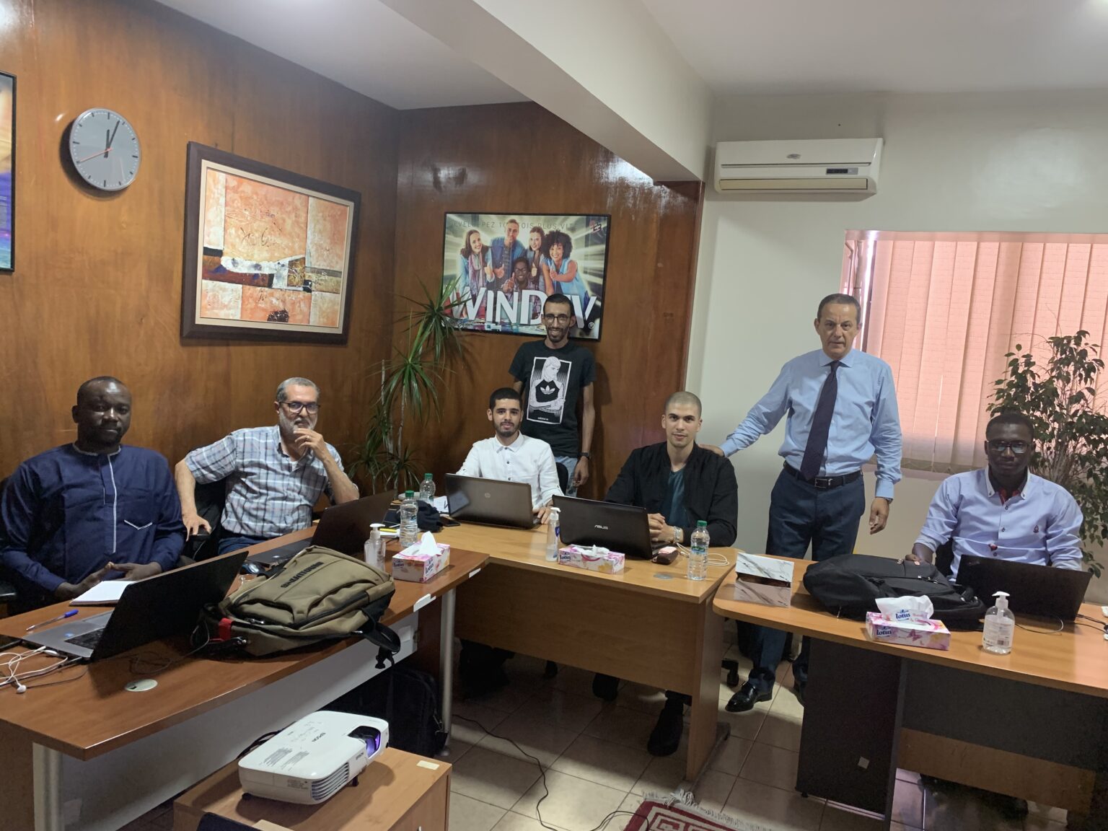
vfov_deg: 53.1
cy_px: 416
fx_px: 832
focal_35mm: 26
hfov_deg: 67.3
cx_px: 554
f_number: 1.8
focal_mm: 4.25
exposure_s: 1/50
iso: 250
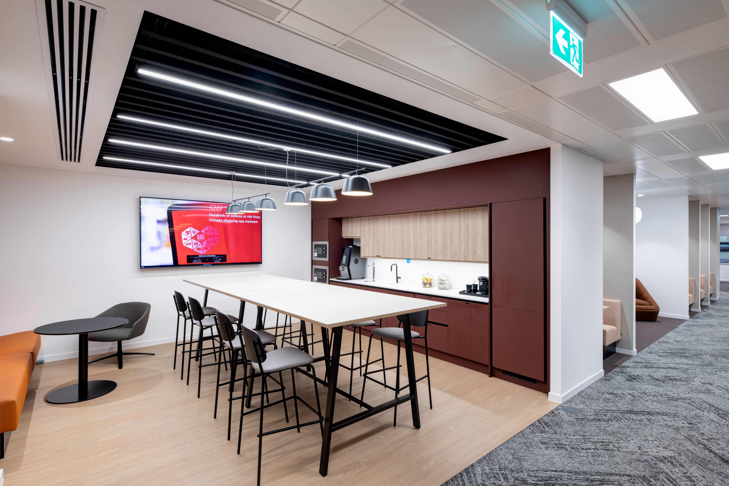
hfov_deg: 90.0
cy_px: 243
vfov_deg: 67.4
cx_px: 364
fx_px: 364
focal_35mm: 18
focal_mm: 18
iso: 100
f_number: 11
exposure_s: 1
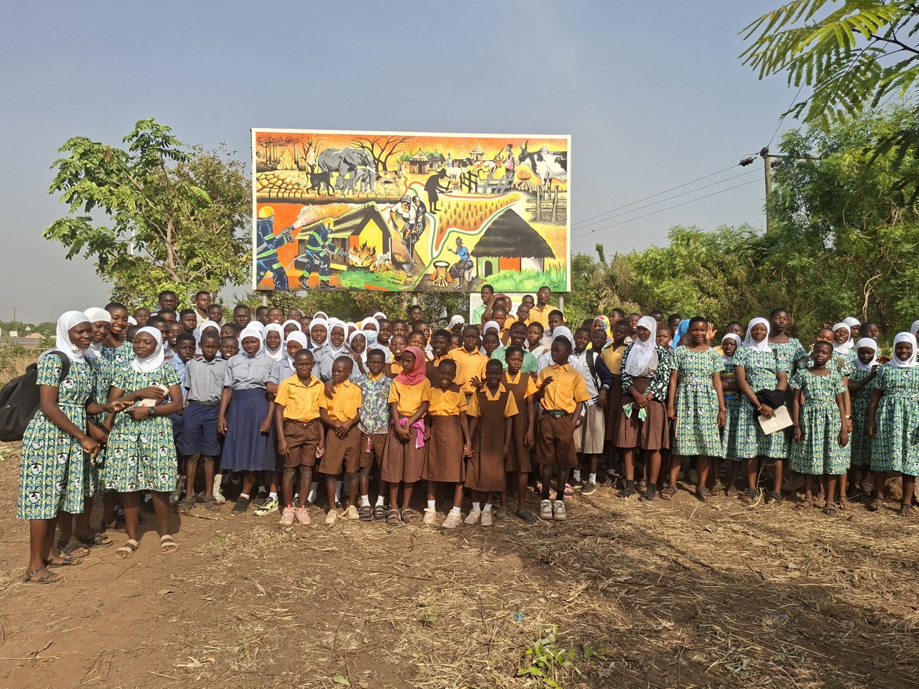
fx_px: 637
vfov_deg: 56.8
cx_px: 471
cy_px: 356
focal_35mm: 24
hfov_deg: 71.6
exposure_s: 1/1681
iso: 50
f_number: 1.8
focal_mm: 5.54
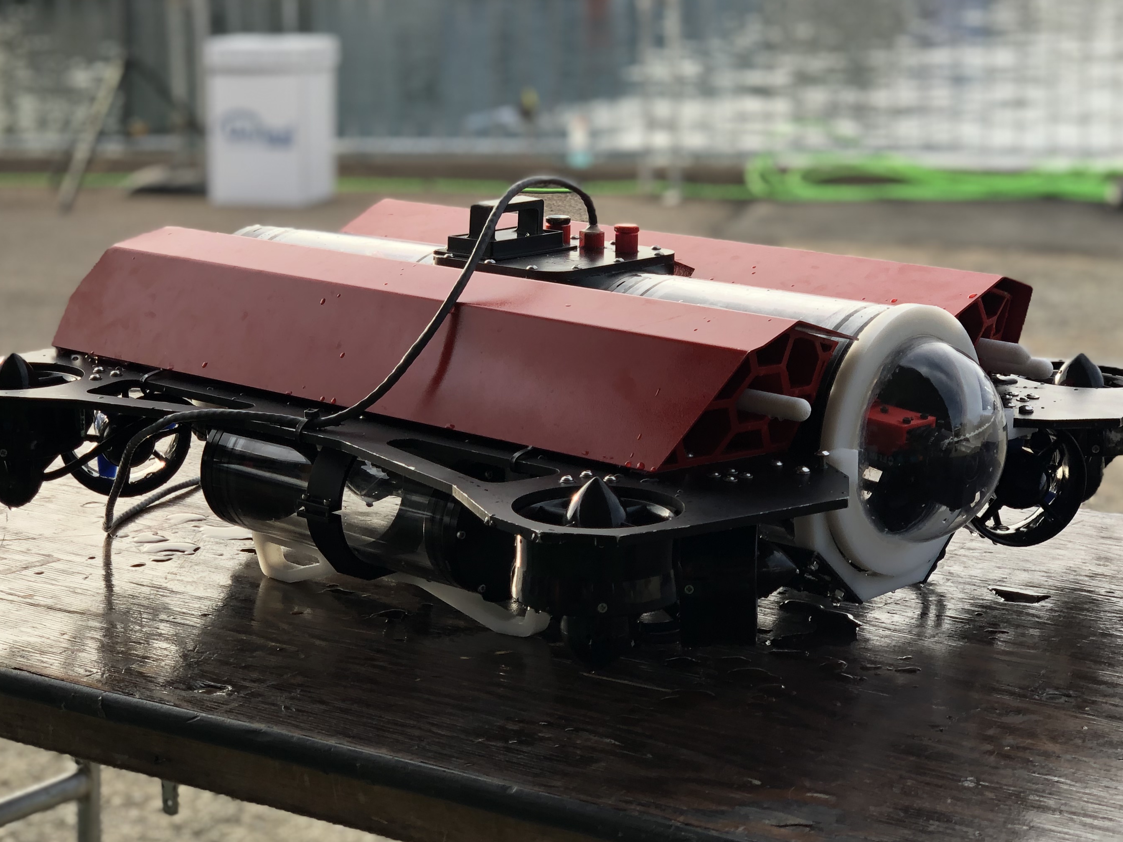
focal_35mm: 78
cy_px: 252
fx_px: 2530
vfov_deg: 18.8
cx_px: 539
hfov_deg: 25.0
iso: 16
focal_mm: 6
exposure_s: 1/249
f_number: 2.4
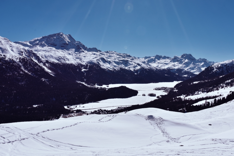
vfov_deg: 35.9
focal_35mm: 37
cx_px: 125
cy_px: 72
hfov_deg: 51.8
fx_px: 241
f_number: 13
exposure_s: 1/250
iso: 100
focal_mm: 22
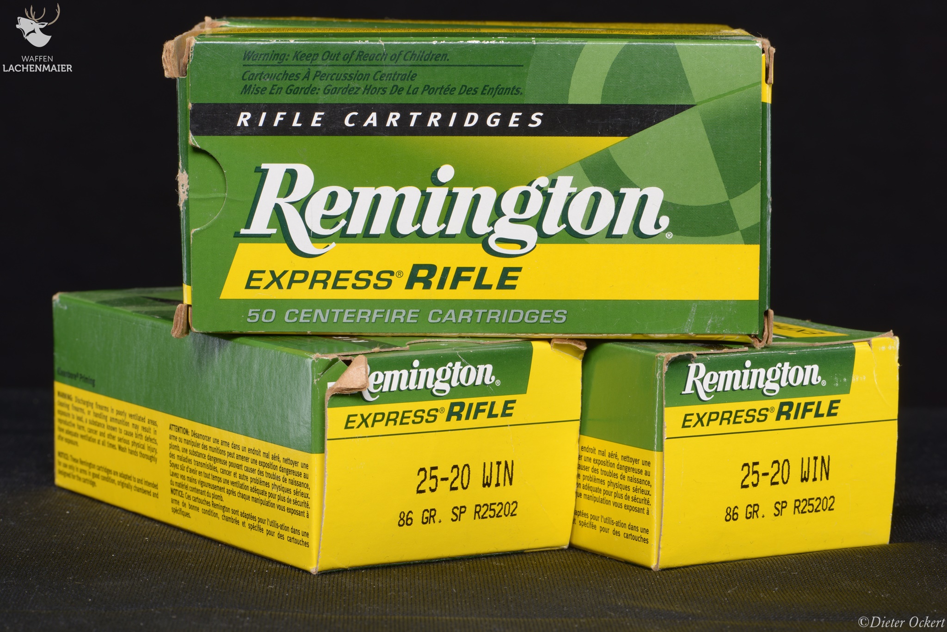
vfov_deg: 13.1
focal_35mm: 105
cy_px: 316
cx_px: 474
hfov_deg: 19.4
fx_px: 2763
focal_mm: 105
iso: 100
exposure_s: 1/60
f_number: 22
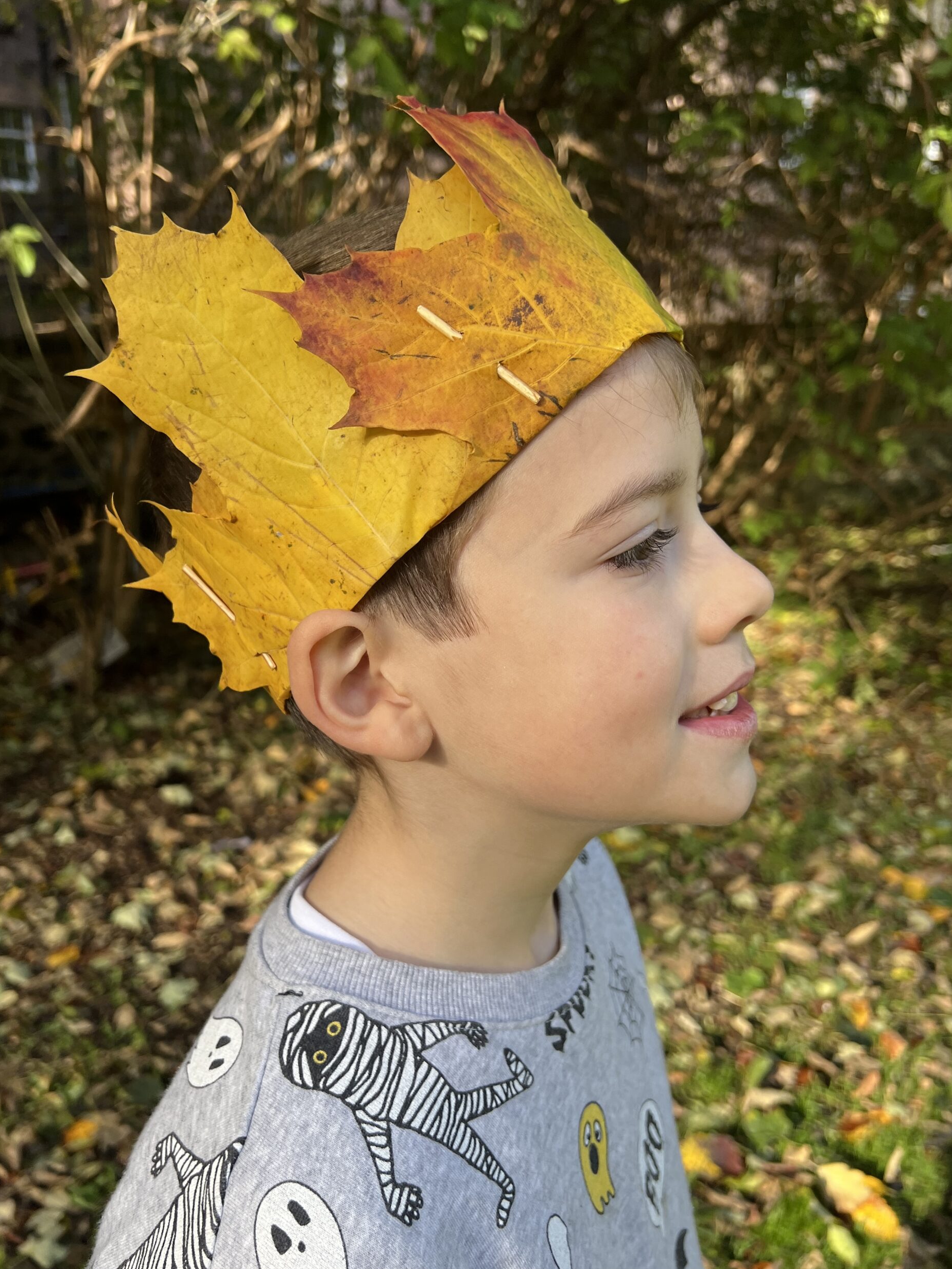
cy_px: 658
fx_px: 990
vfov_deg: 65.3
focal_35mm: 27
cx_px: 469
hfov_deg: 51.4
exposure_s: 1/320
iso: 50
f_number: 1.5
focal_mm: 5.7
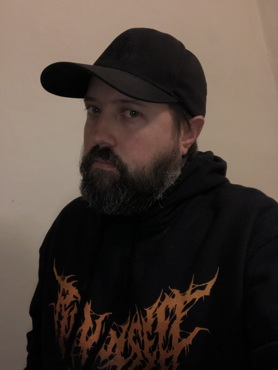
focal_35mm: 32
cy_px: 185
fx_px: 342
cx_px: 139
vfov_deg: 56.8
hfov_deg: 44.2
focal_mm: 2.87
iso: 160
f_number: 2.2
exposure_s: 1/20
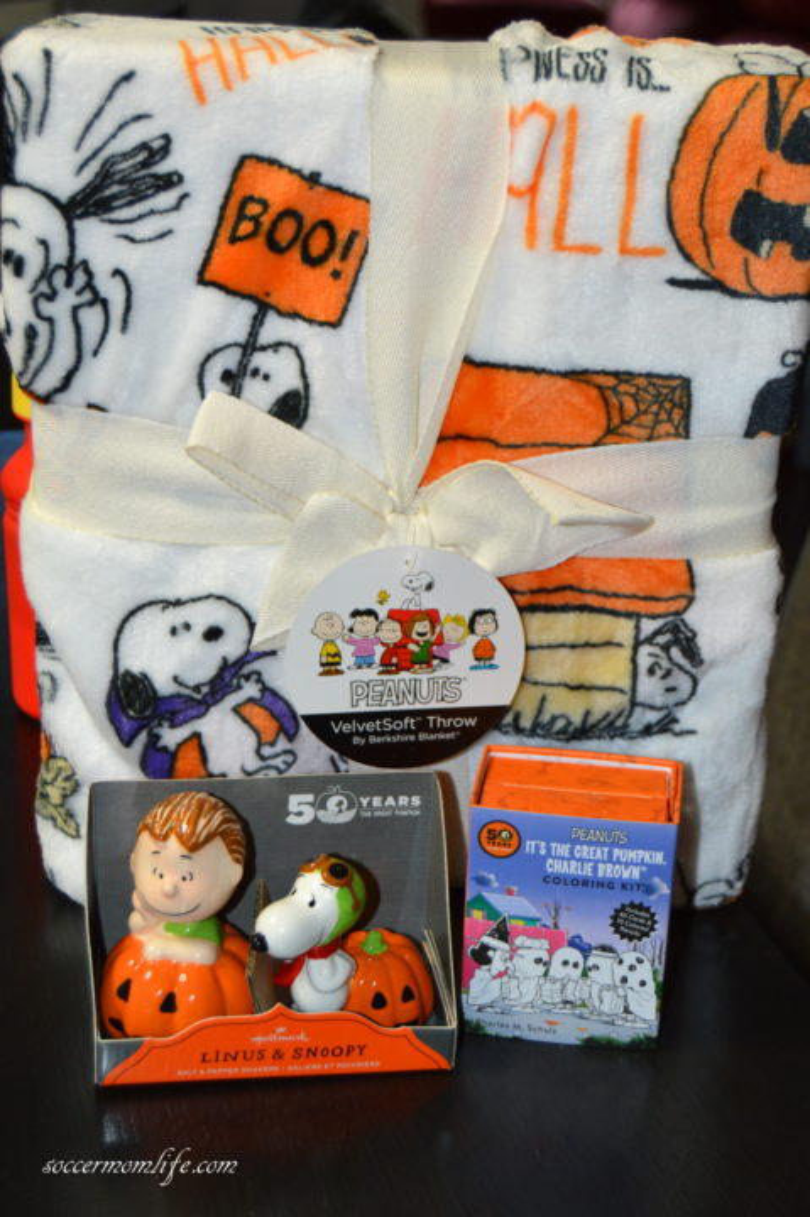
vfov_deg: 35.1
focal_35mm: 57
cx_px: 405
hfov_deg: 23.7
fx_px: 1926
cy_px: 608
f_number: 4.8
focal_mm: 38
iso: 1000
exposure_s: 1/60
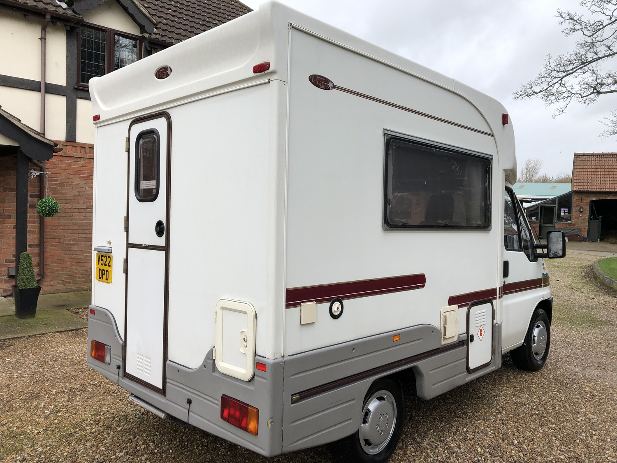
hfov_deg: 63.4
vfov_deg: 49.7
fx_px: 499
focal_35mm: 28
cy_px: 232
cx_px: 308
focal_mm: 3.99
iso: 20
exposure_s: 1/827
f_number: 1.8
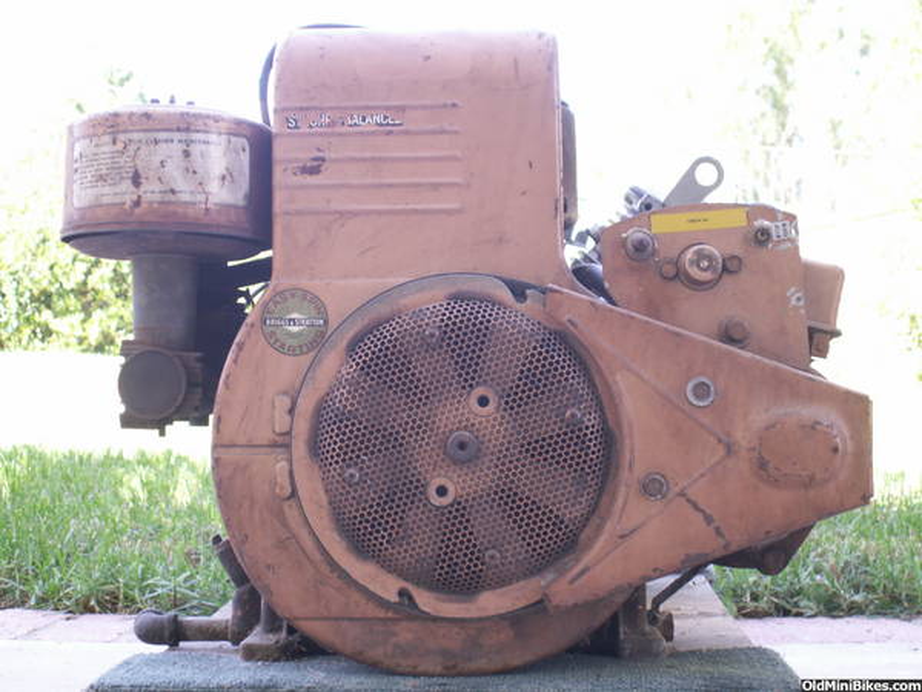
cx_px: 461
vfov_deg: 25.7
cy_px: 346
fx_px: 1518
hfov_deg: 33.8
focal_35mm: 57
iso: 50
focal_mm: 9.53
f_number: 3.2
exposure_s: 1/40
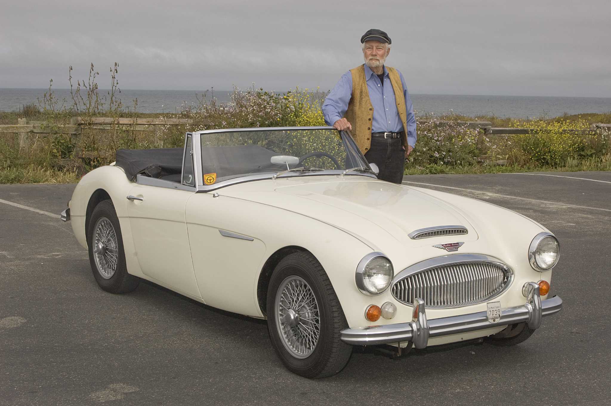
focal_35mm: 69
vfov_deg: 19.7
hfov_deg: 29.3
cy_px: 203
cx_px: 306
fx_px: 1170
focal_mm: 46
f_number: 13
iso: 250
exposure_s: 1/500
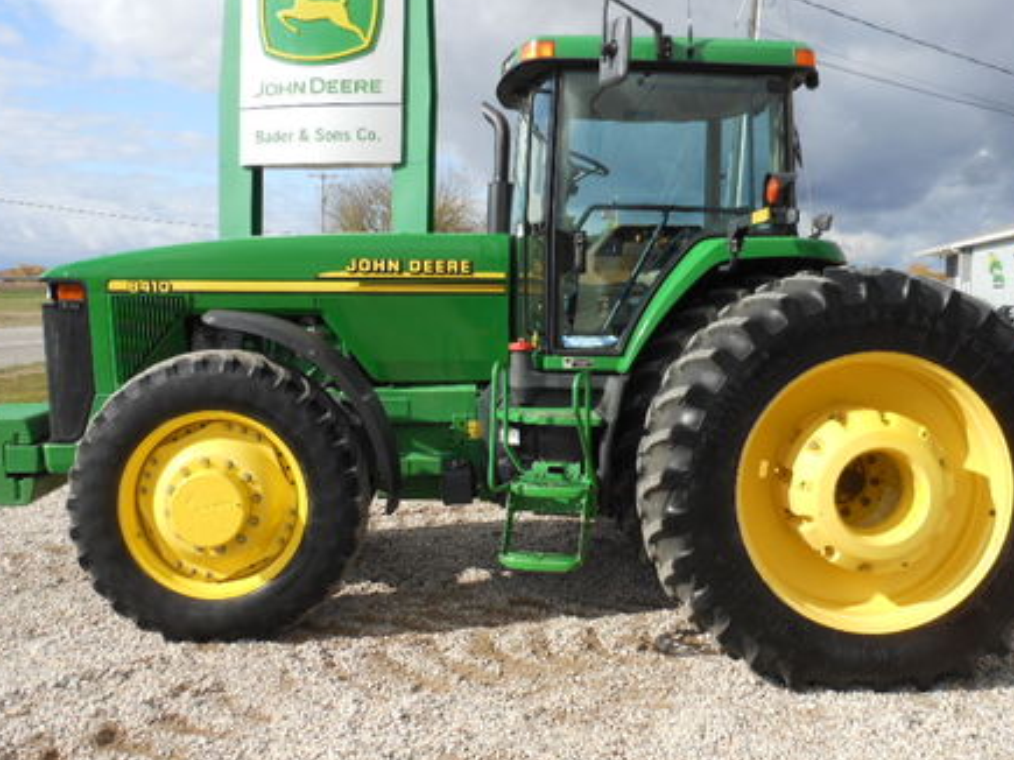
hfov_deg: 52.6
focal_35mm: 35
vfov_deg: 40.6
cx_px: 527
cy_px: 345
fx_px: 1025
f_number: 3.7
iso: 80
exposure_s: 1/640
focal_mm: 5
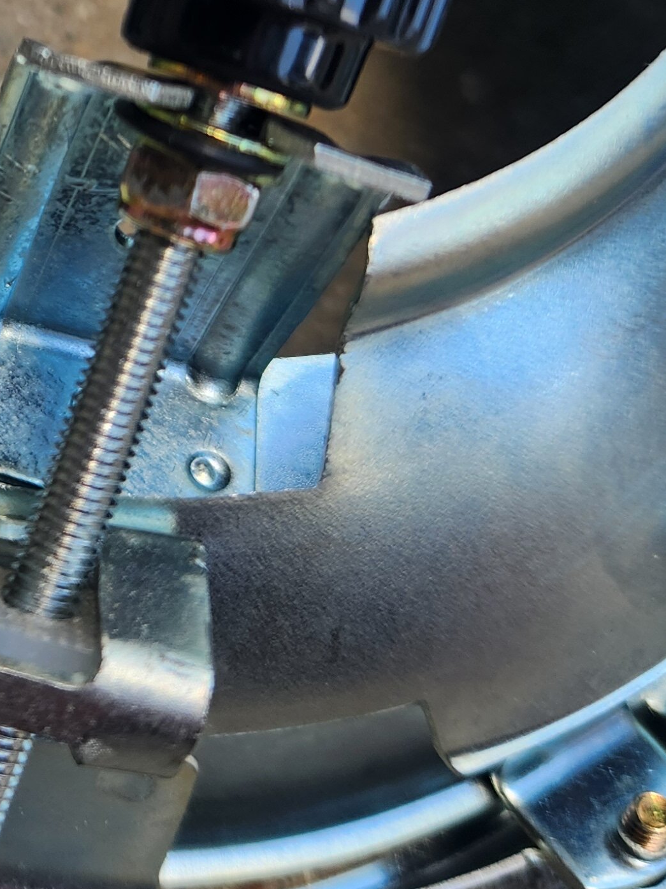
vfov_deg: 28.1
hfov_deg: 20.3
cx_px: -206
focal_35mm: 66
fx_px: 1694
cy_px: 66
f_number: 1.8
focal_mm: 5.4
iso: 32
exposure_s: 1/180
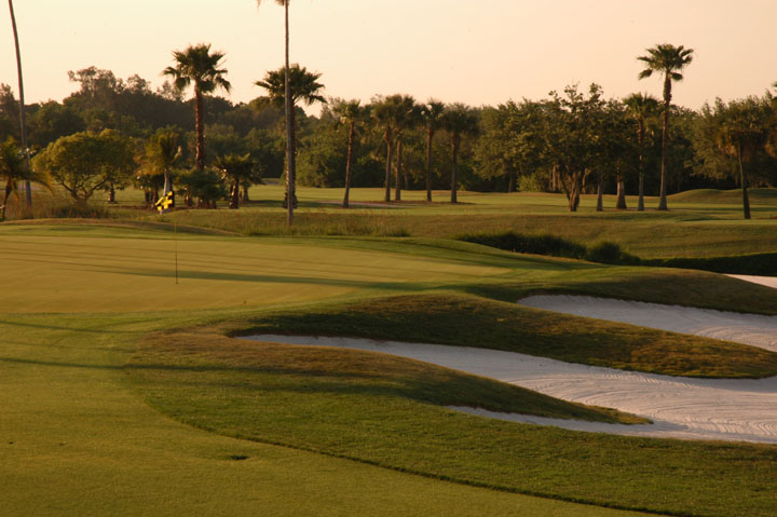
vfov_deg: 10.7
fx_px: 2750
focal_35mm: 128
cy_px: 258
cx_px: 388
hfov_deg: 16.1
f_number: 14
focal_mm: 85
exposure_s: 1/60
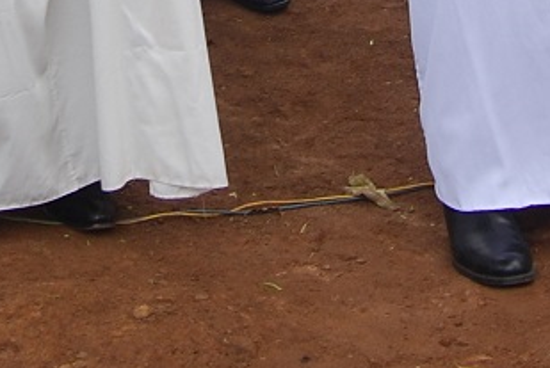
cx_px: 230
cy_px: -510
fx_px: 2586
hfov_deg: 12.1
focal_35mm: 169
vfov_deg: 7.6
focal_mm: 18
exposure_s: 1/125
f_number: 5.6
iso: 125
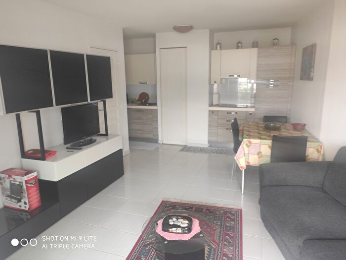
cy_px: 130
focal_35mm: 25
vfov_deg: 54.9
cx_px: 173
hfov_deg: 69.4
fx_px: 250
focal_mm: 4.74
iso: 910
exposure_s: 1/33
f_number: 1.79
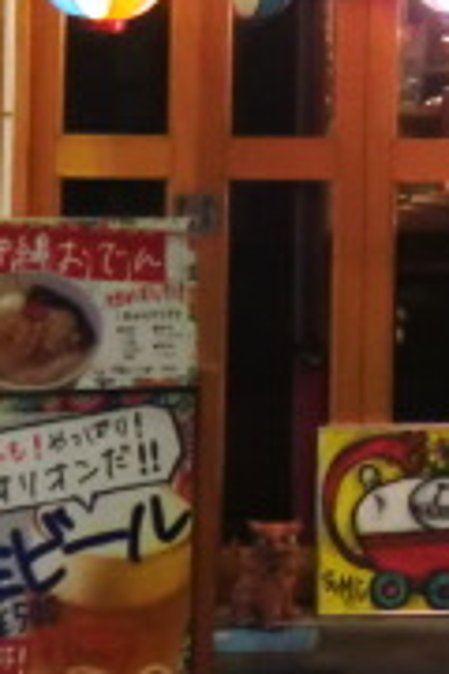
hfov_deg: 10.4
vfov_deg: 15.8
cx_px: 715
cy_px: -75
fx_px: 2357
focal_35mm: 126
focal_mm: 6.1
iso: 800
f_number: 3.6
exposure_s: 1/30
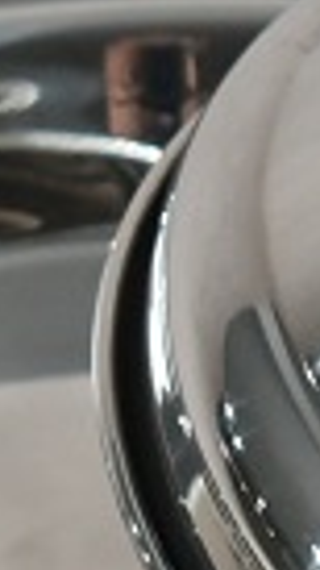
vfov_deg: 5.9
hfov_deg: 3.3
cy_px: 250
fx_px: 5555
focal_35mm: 368
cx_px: 515
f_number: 4.5
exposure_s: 1/100
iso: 800
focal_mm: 32
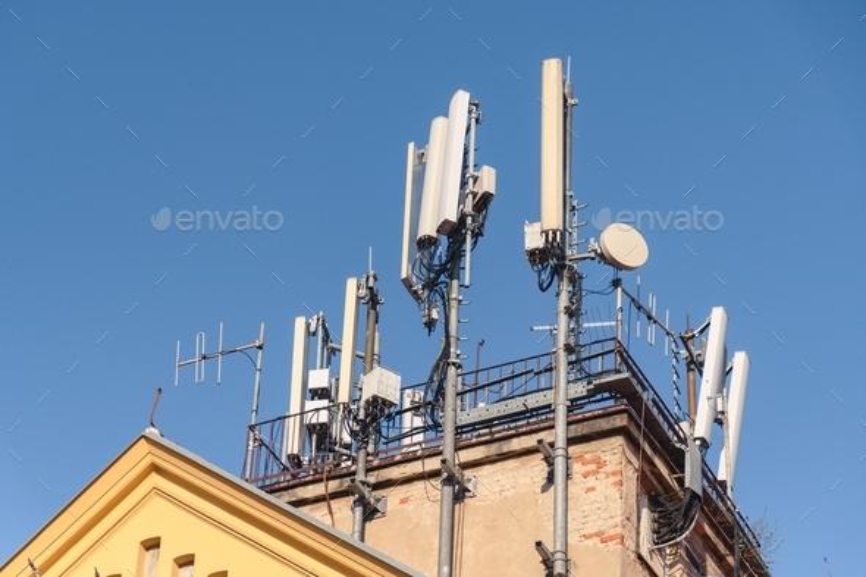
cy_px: 288
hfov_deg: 18.3
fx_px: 2693
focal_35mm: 112
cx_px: 433
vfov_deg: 12.2
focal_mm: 75
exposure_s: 1/3200
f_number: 5
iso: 500
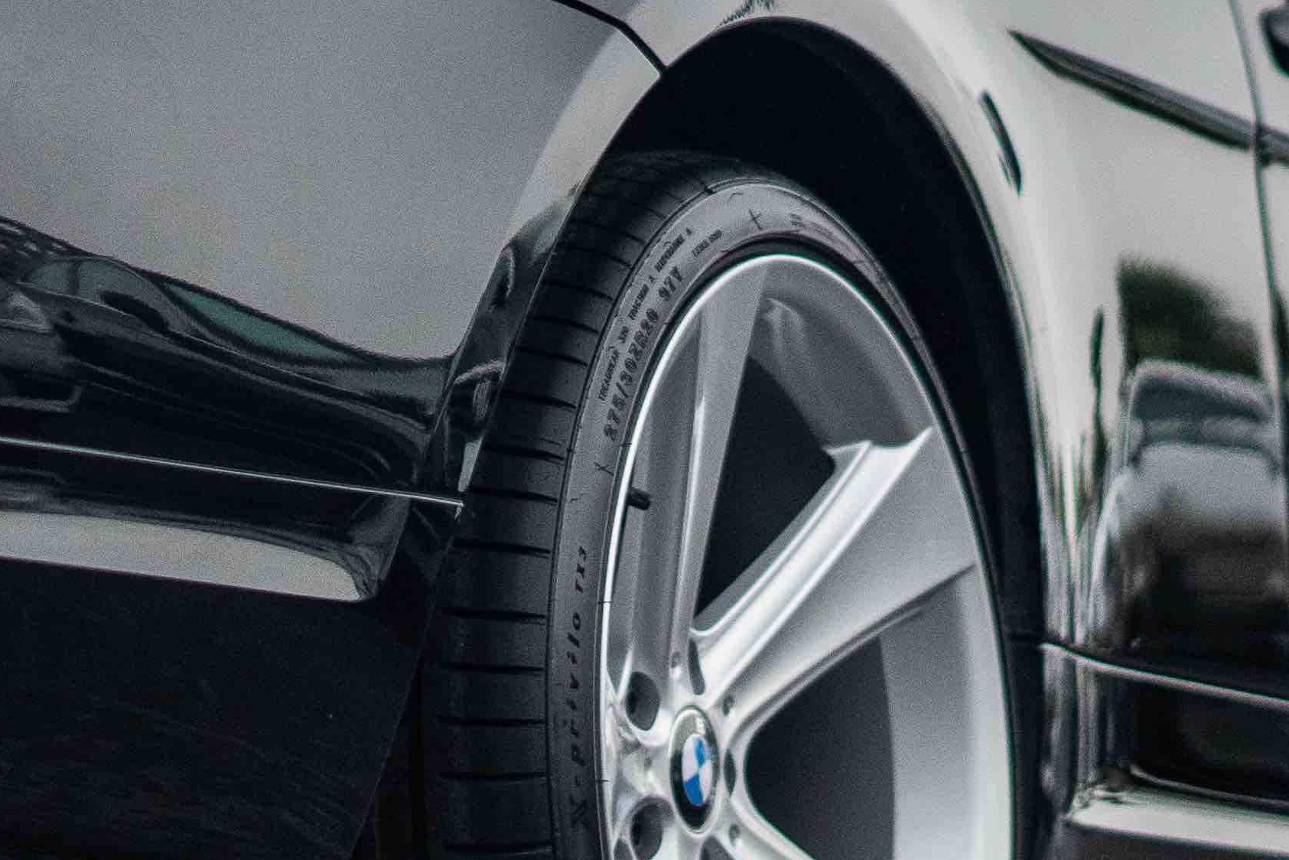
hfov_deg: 11.5
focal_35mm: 178
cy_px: 19
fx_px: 6374
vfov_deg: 7.7
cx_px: 283
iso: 1250
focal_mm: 50
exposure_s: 1/4000
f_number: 1.8
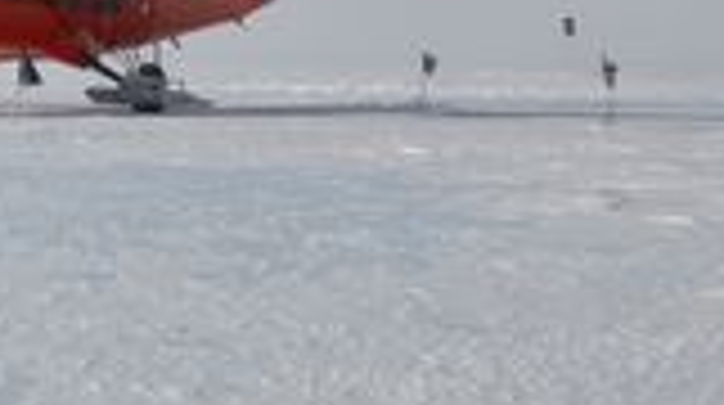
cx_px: -612
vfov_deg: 9.8
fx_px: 2358
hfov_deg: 15.0
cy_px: 38
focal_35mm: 123
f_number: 11
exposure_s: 1/500
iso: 200
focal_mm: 18
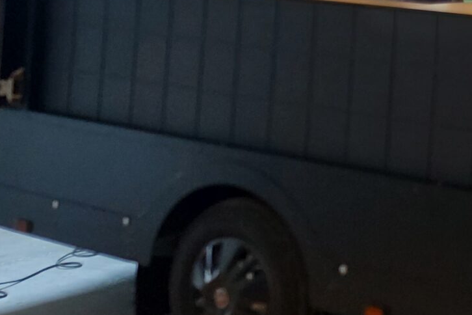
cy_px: -103
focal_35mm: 88
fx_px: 1154
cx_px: 701
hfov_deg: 20.1
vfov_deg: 14.8
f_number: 1.8
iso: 100
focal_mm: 5.23
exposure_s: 1/50
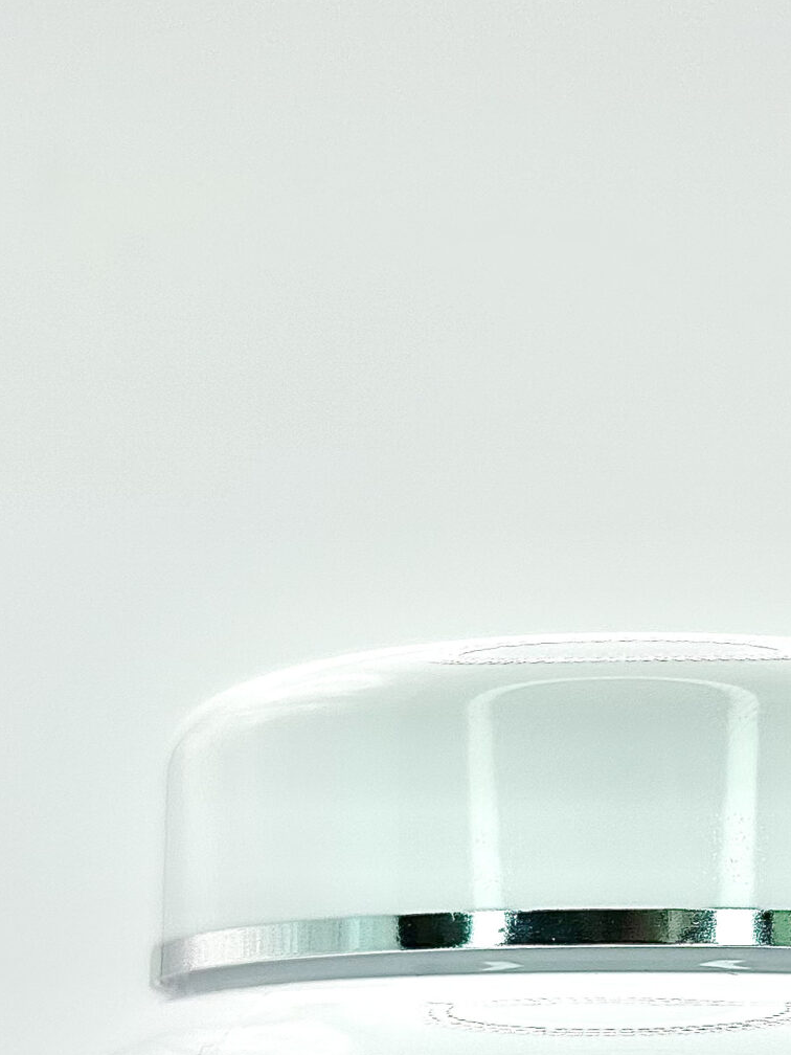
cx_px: 641
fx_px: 2011
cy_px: 1142
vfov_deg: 27.1
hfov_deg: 21.9
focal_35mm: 66
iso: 50
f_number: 1.5
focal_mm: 5.7
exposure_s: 1/1412
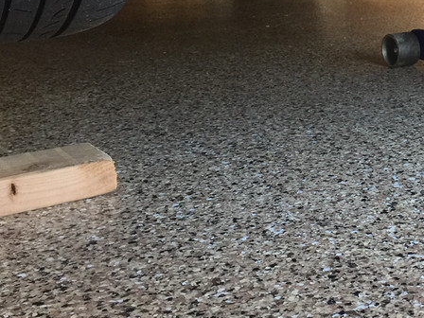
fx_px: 845
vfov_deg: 21.1
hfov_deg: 26.1
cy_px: 64
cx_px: 459
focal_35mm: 69
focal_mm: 4.15
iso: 50
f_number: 2.2
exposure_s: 1/30
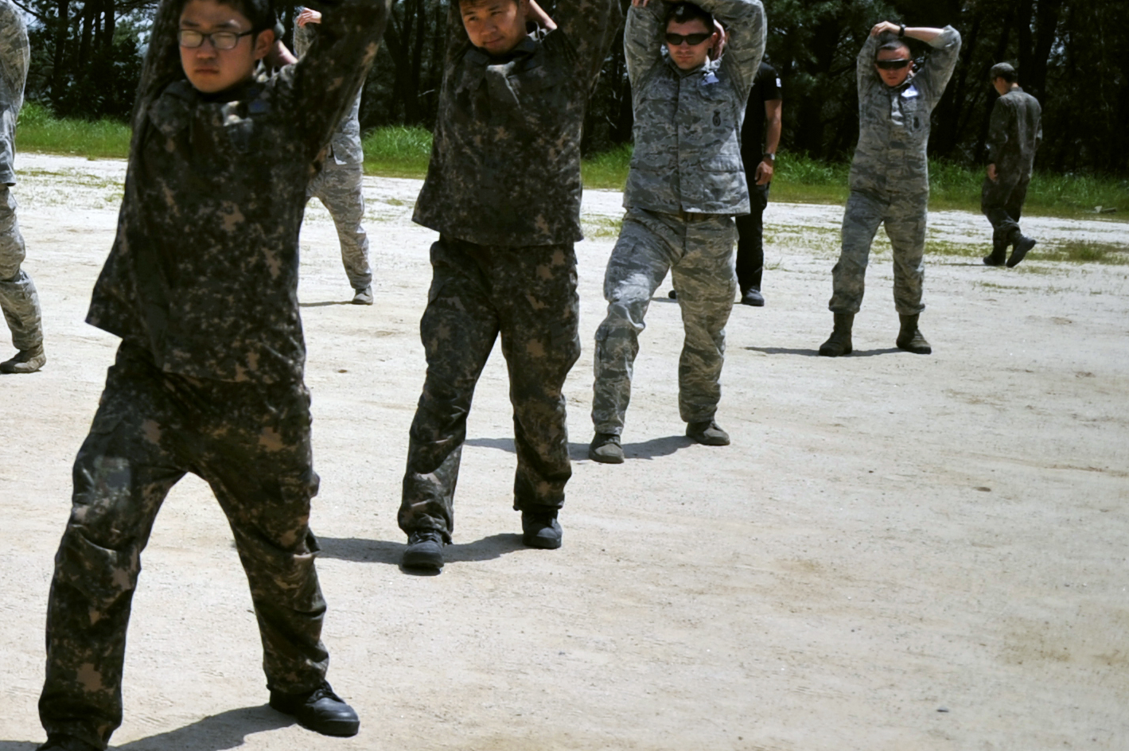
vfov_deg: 15.6
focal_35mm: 87
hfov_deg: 20.9
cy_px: 204
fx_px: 2726
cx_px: -415
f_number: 2.8
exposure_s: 1/4000
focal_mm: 29
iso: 200
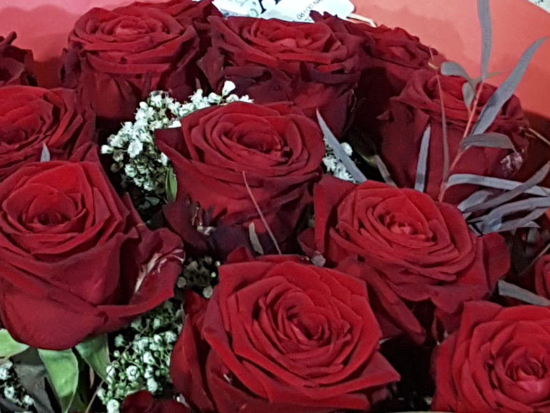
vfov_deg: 40.2
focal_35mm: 35
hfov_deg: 52.6
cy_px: 137
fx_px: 556
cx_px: 274
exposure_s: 1/50
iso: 125
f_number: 1.7
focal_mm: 4.2
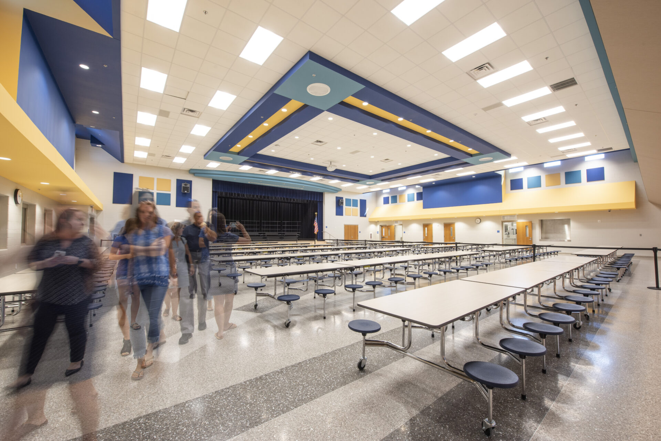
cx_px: 330
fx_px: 257
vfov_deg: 81.2
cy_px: 220
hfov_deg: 104.2
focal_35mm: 14
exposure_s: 1/6
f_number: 11
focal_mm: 14
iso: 200
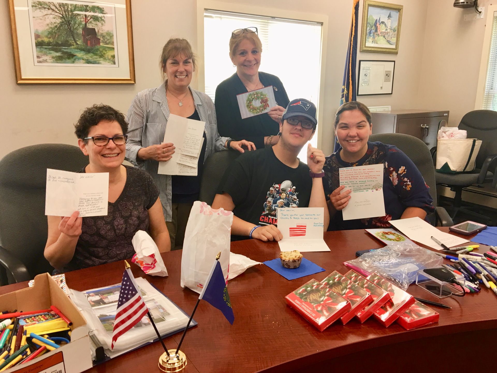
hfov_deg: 61.7
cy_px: 186
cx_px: 248
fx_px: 416
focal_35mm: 29
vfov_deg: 48.2
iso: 25
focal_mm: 4.15
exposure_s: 1/15
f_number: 2.2
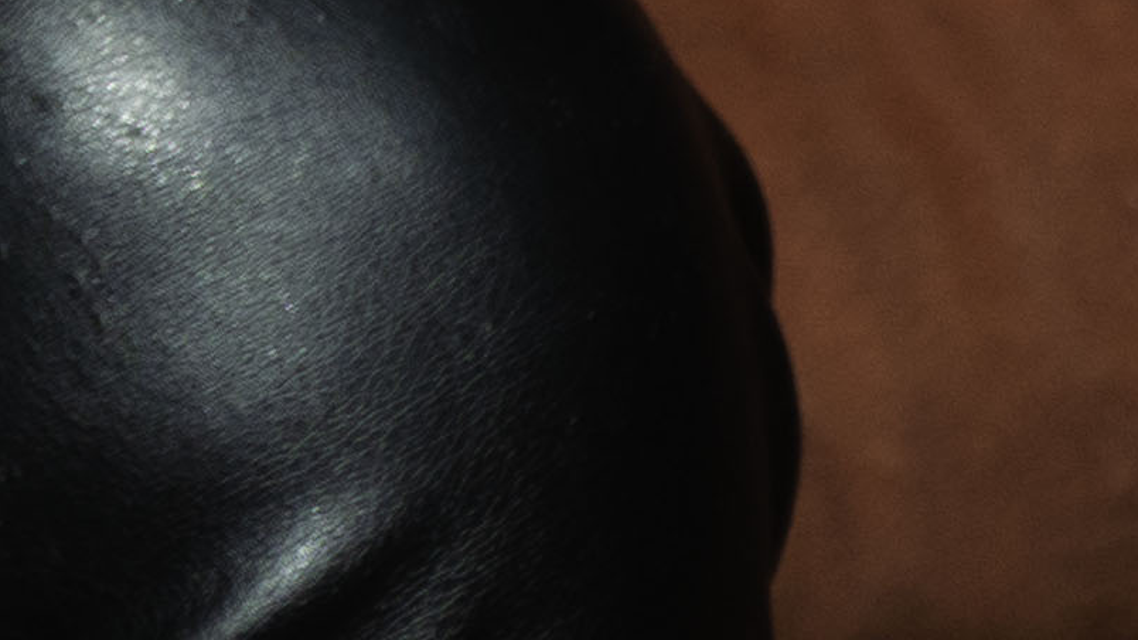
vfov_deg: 5.1
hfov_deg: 8.9
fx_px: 6366
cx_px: -1870
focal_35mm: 211
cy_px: -2056
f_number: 4
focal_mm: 18
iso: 400
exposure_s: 1/40
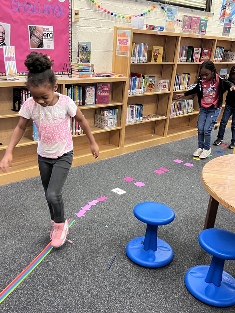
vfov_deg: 53.7
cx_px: 107
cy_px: 184
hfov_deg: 41.7
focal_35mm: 34
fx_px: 308
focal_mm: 5.7
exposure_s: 1/60
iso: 320
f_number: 1.5
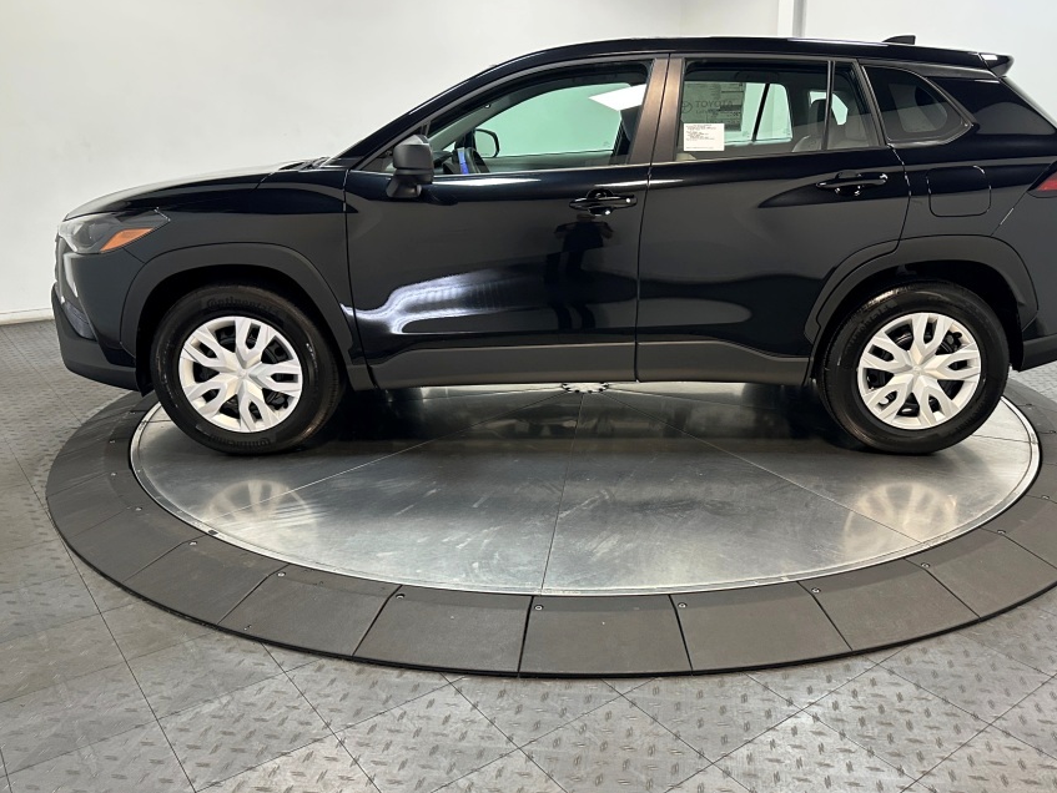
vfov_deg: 48.3
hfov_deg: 61.5
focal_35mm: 29
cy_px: 392
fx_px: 886
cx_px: 578
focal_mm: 6.86
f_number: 1.78
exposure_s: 1/60
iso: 400
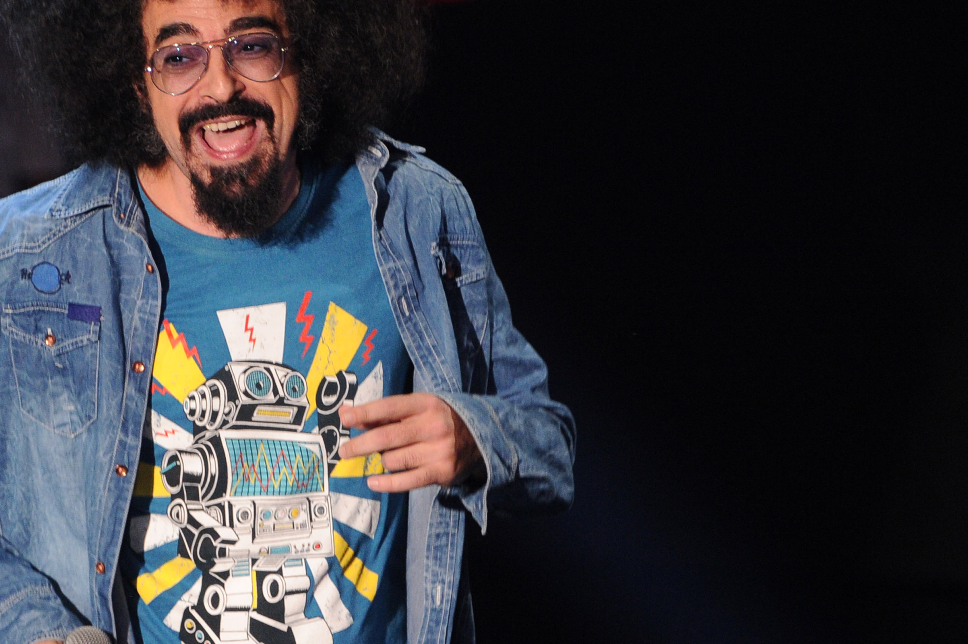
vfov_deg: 2.8
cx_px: 280
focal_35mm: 497
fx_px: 13357
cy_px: 369
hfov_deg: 4.1
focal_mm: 270
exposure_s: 1/250
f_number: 4
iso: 2500
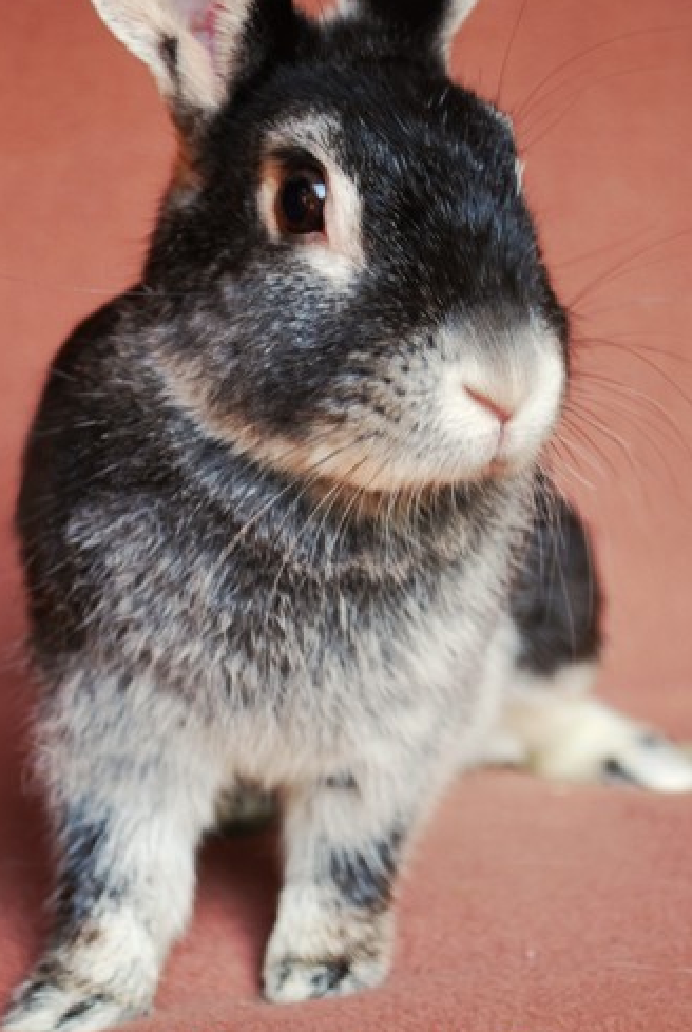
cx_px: 338
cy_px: 494
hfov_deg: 16.5
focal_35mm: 83
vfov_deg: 24.4
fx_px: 2383
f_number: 5.3
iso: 250
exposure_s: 1/30
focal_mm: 46
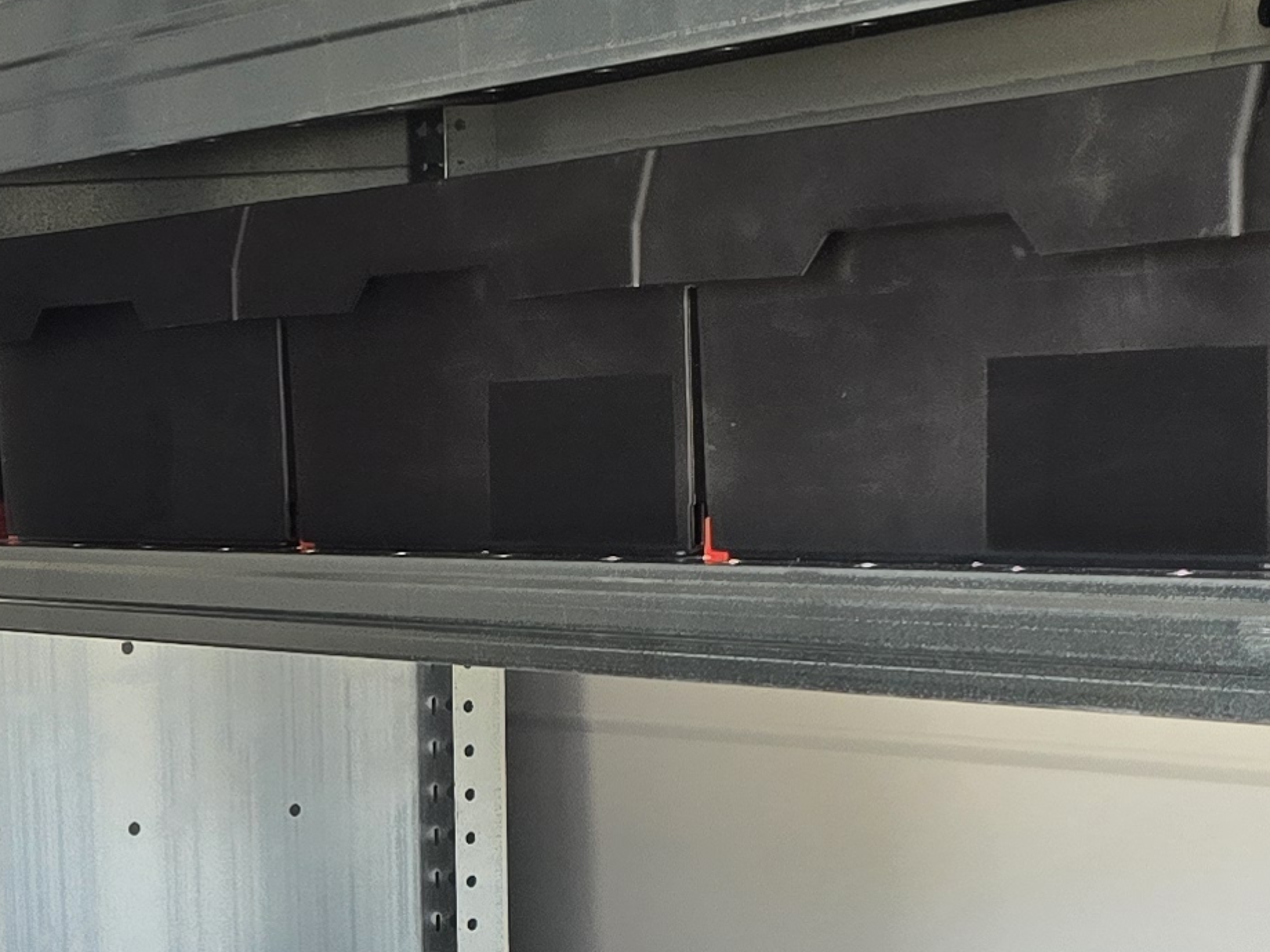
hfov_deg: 18.9
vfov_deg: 14.4
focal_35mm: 100
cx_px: -83
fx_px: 3669
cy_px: 1107
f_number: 1.7
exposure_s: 1/180
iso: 100
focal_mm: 6.3
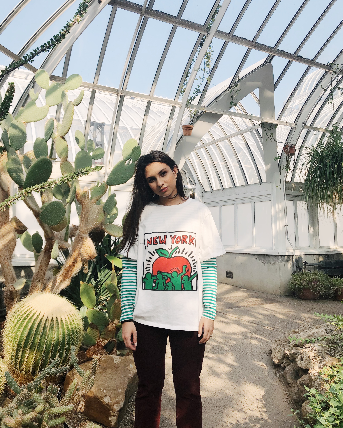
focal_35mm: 30
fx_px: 381
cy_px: 199
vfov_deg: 58.7
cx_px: 174
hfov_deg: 48.5
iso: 20
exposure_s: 1/889
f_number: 1.8
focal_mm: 3.99
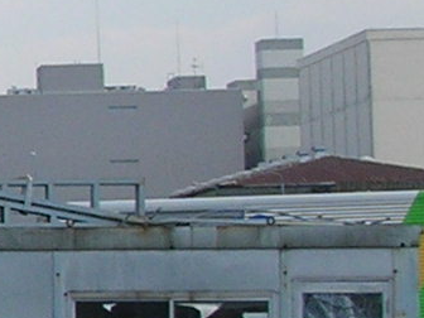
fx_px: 3307
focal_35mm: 270
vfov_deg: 5.5
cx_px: -684
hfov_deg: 6.8
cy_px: 130
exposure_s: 1/81.1
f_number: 8.5
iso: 50
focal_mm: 5.8
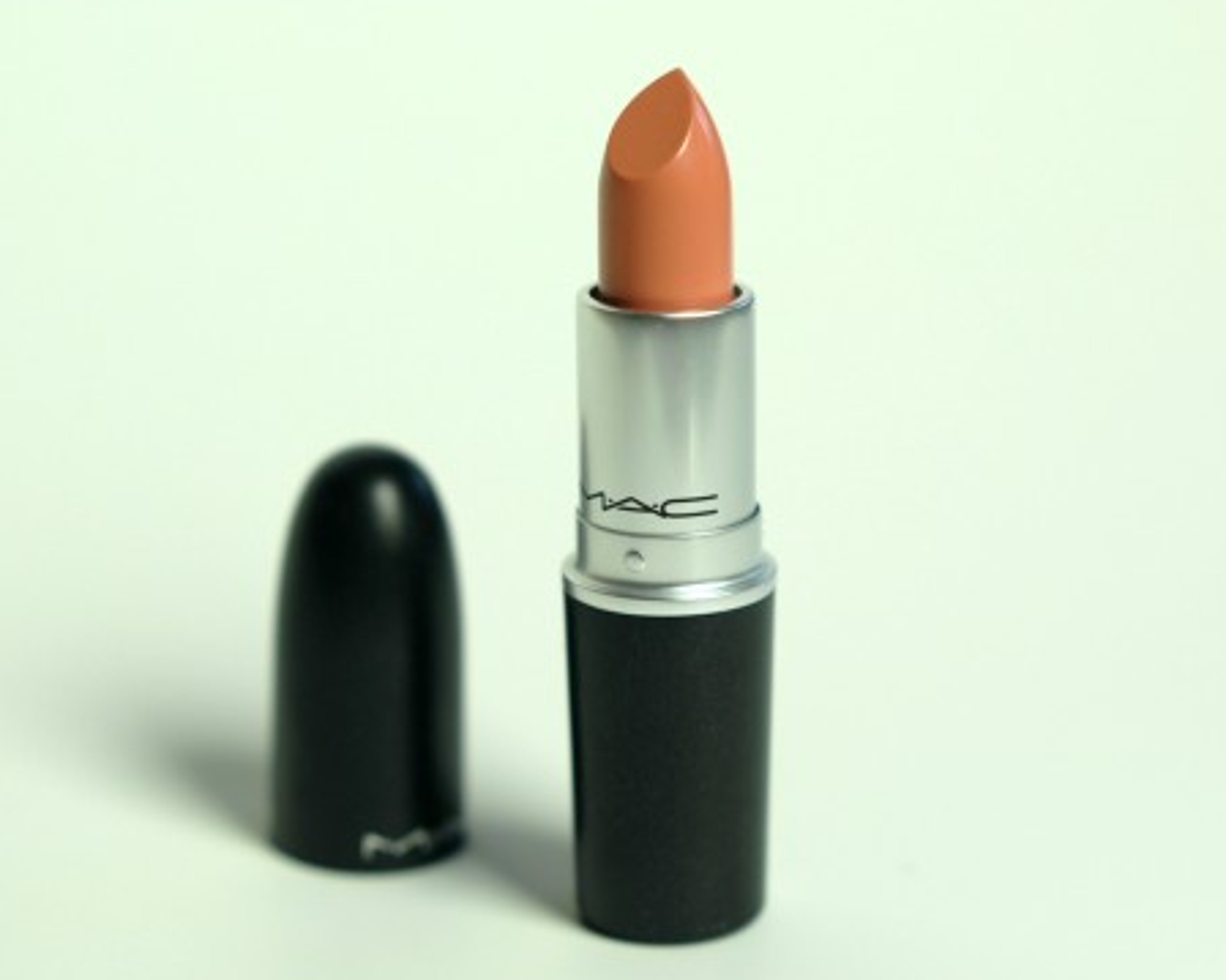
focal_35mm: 91
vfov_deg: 16.9
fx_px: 3301
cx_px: 635
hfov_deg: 21.0
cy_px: 491
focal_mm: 50
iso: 100
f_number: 4
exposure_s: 1/45
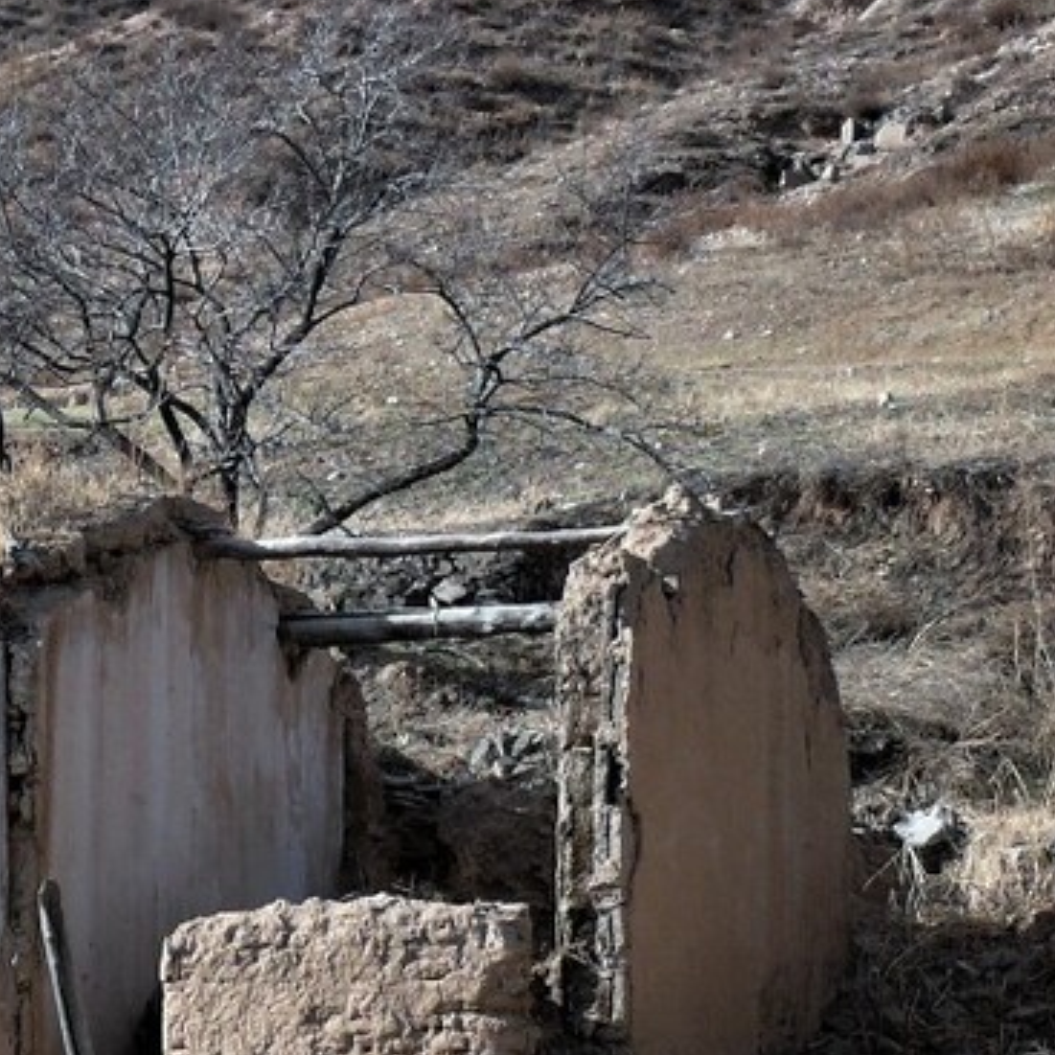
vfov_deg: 9.2
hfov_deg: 9.1
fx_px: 6482
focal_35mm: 188
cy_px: 1064
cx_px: -331
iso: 100
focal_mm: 13.7
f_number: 5.6
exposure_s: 1/250
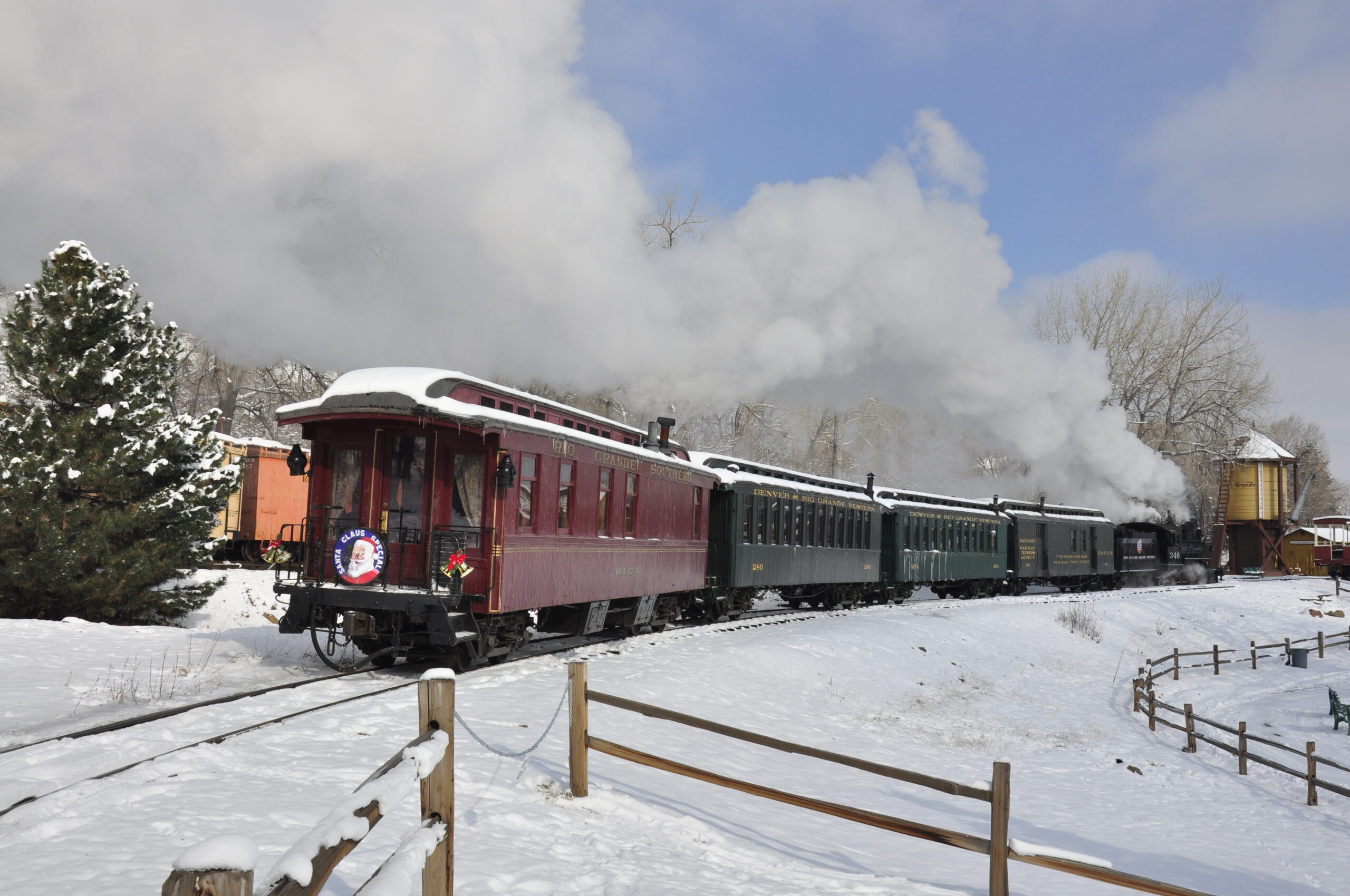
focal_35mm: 38
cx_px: 675
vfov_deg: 35.4
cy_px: 448
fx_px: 1404
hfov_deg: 51.3
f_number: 11
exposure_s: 1/500
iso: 250
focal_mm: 25
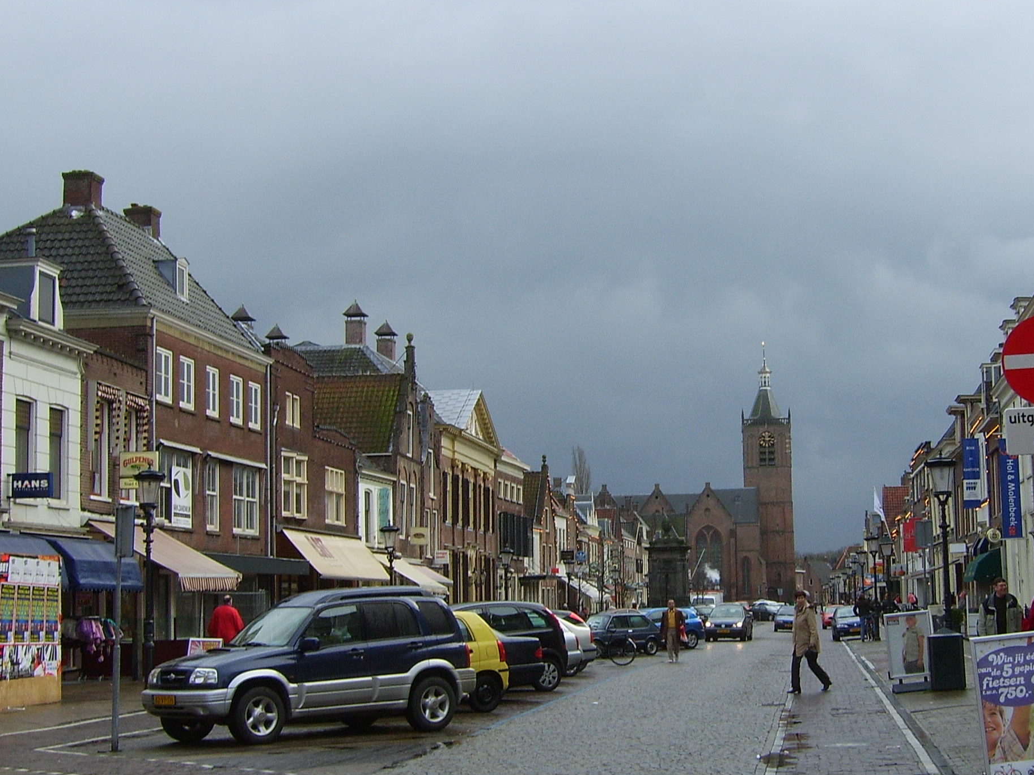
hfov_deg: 30.1
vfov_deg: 22.9
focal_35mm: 64
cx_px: 643
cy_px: 414
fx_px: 1912
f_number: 6.4
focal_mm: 7.8
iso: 50
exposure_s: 1/125
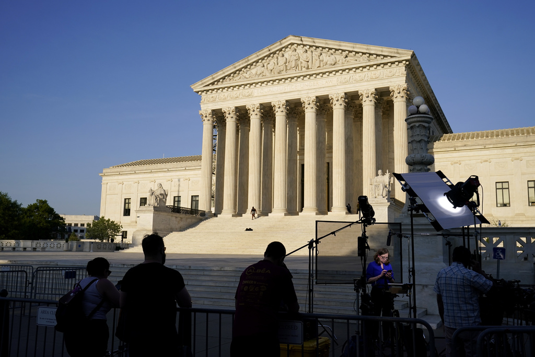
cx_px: 268
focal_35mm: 33
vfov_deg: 40.0
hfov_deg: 57.2
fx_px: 490
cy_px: 178
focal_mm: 33
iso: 250
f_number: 5.6
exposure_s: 1/2000
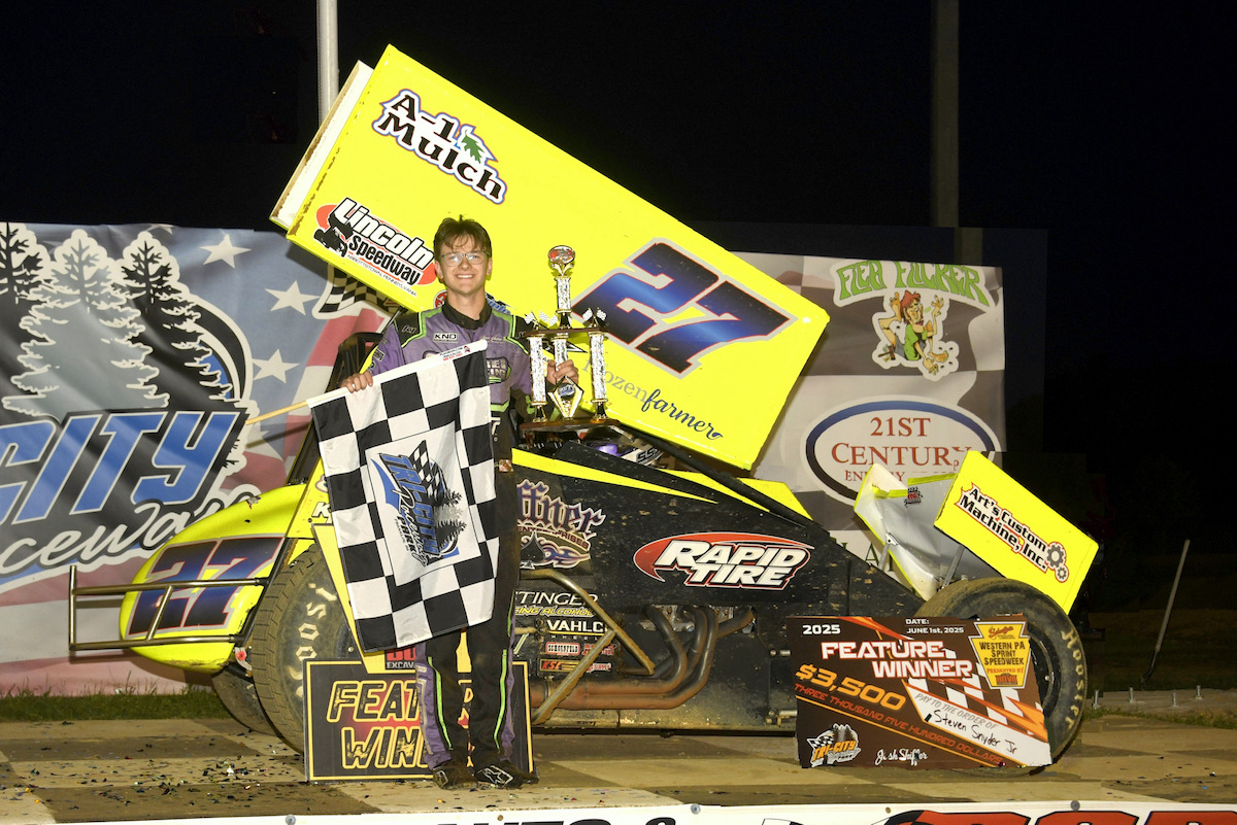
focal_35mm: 50
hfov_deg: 39.6
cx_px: 618
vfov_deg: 27.0
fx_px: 1719
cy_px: 412
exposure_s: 1/250
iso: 640
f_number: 4.5
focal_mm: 50
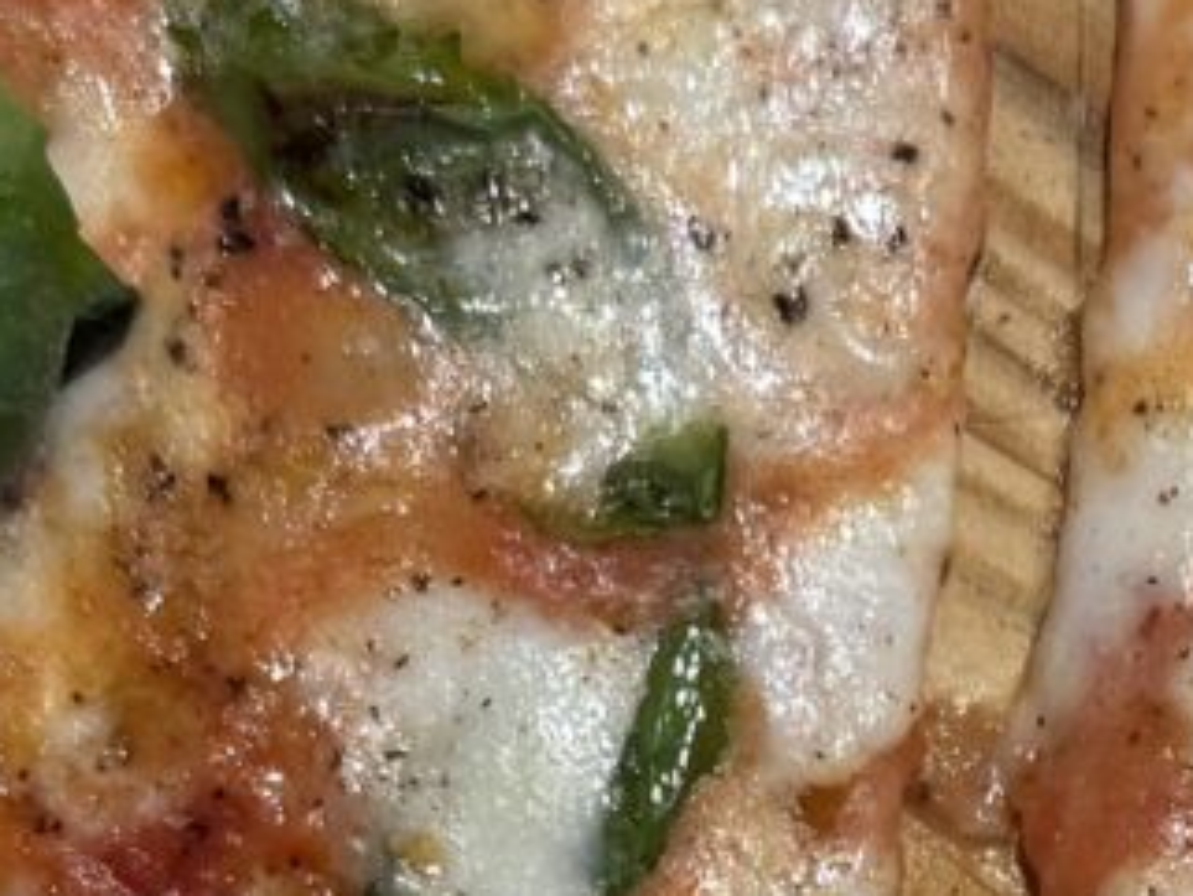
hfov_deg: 12.8
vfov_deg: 9.2
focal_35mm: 153
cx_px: 996
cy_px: 1747
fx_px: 5275
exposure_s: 1/50
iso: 160
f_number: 1.78
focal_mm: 6.76
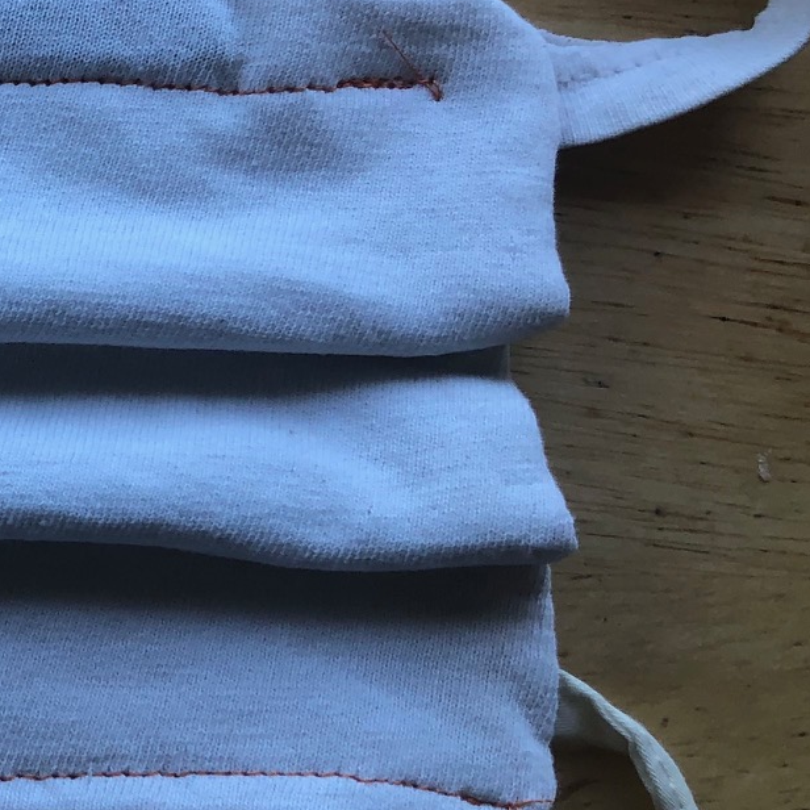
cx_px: -385
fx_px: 2144
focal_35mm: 81
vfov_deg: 21.4
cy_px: 384
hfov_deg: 18.9
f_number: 1.8
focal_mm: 3.99
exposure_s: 1/120
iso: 40
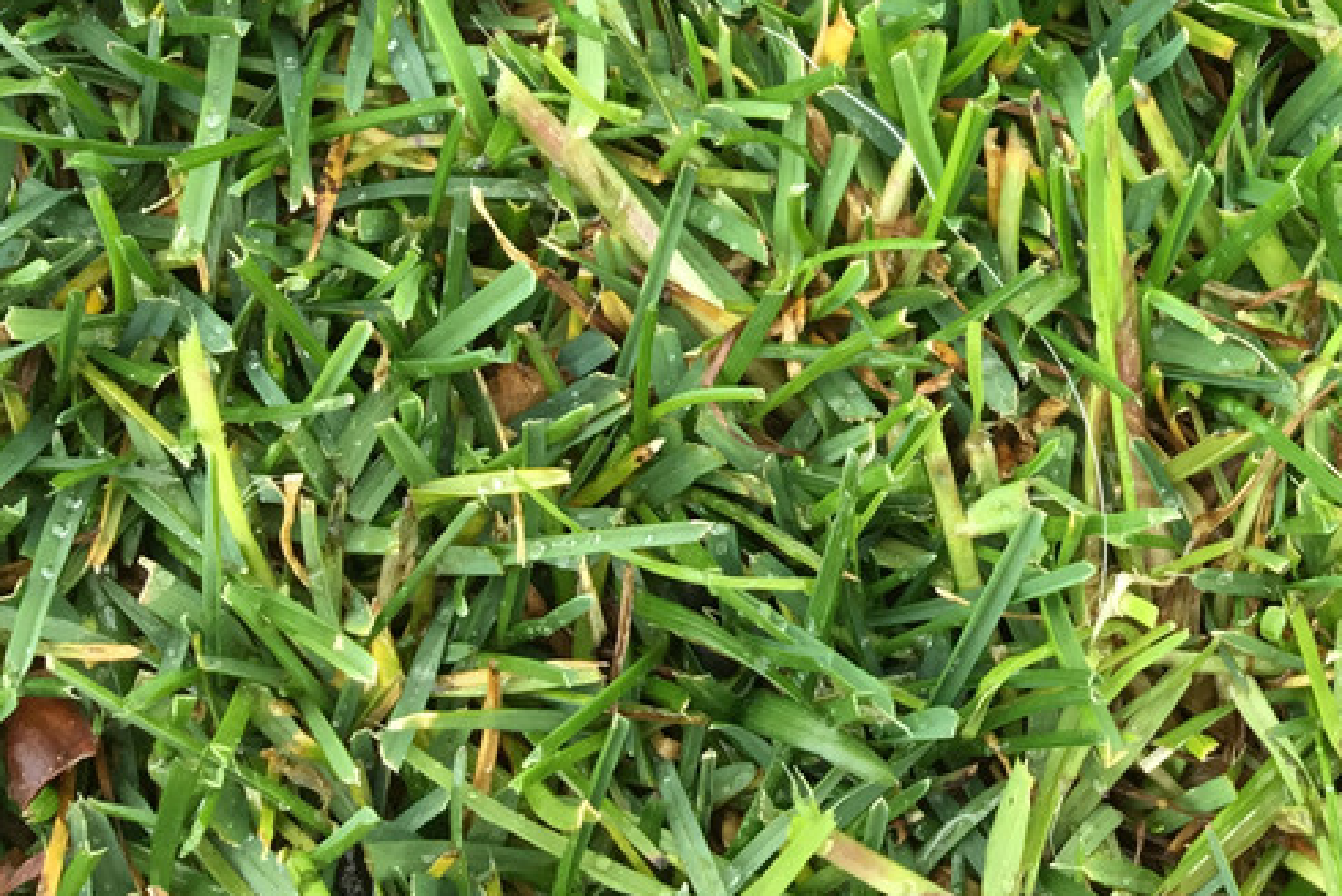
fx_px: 2611
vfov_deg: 18.8
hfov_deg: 27.3
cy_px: -57
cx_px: 1319
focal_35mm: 70
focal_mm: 3.3
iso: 32
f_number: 2.4
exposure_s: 1/120
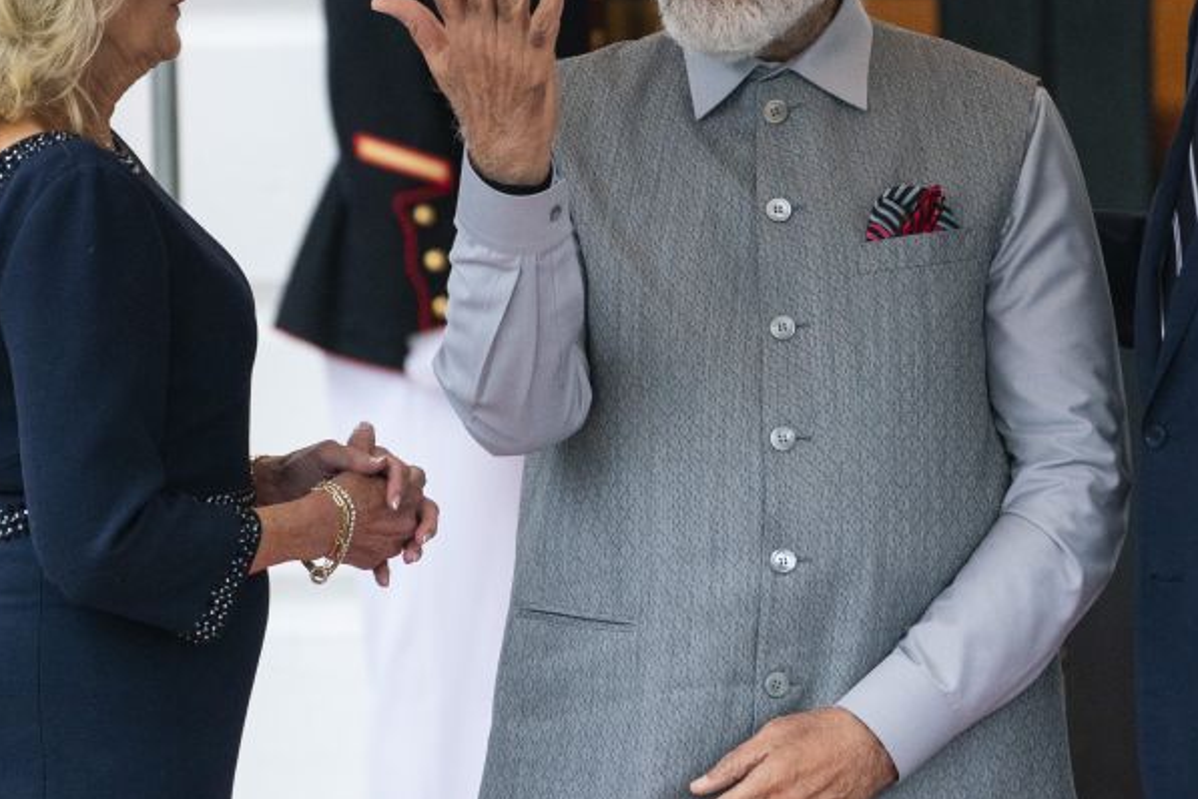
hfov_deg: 4.8
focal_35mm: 428
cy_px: 207
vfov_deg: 3.2
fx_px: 14242
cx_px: 987
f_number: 5.6
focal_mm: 206
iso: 3200
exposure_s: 1/200
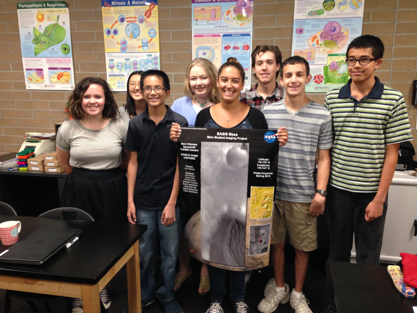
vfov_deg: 42.9
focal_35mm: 33
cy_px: 156
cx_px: 208
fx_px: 398
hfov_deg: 55.4
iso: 160
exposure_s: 1/20
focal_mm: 4.12
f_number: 2.4
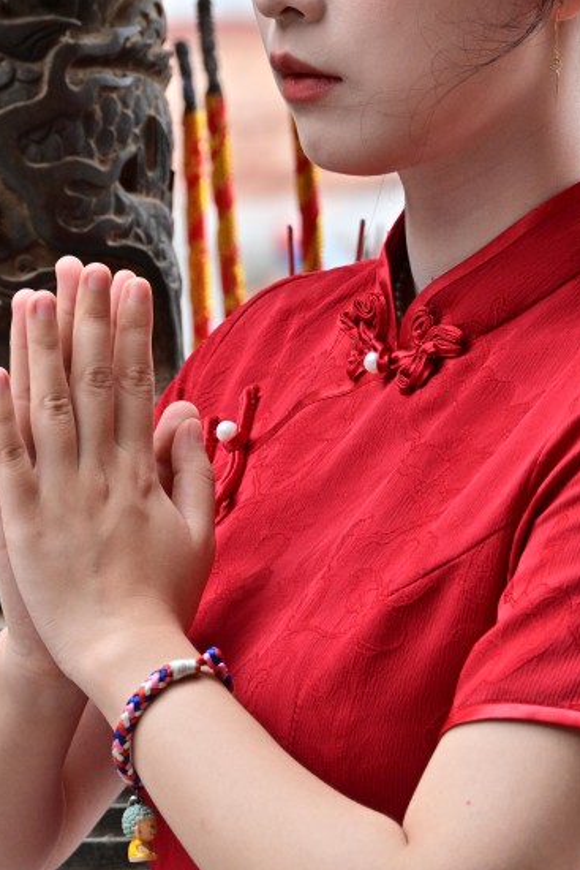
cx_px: 348
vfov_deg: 4.7
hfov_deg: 3.2
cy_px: 339
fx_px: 10529
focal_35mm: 436
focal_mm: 200
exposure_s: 1/125
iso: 400
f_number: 8
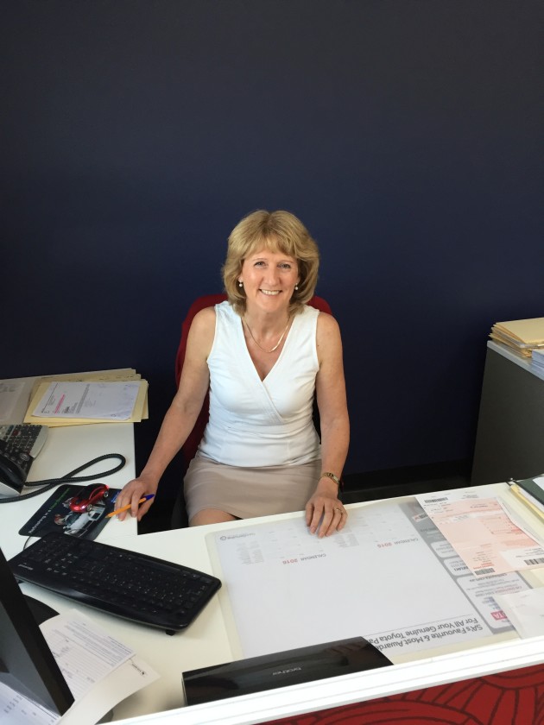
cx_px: 272
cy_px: 362
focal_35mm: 29
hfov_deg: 48.2
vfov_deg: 61.7
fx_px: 608
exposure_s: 1/33
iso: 50
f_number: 2.2
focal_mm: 4.15
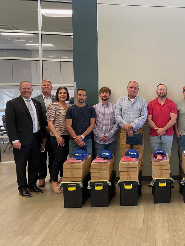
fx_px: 257
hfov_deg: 37.3
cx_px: 163
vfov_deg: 51.4
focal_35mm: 36
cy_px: 121
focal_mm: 4.2
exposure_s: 1/98
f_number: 1.6
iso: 125
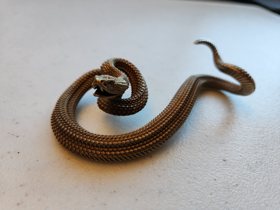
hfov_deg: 73.9
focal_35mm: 23
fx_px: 186
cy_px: 105
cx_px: 140
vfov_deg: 58.9
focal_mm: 5.4
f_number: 1.8
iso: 64
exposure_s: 1/120
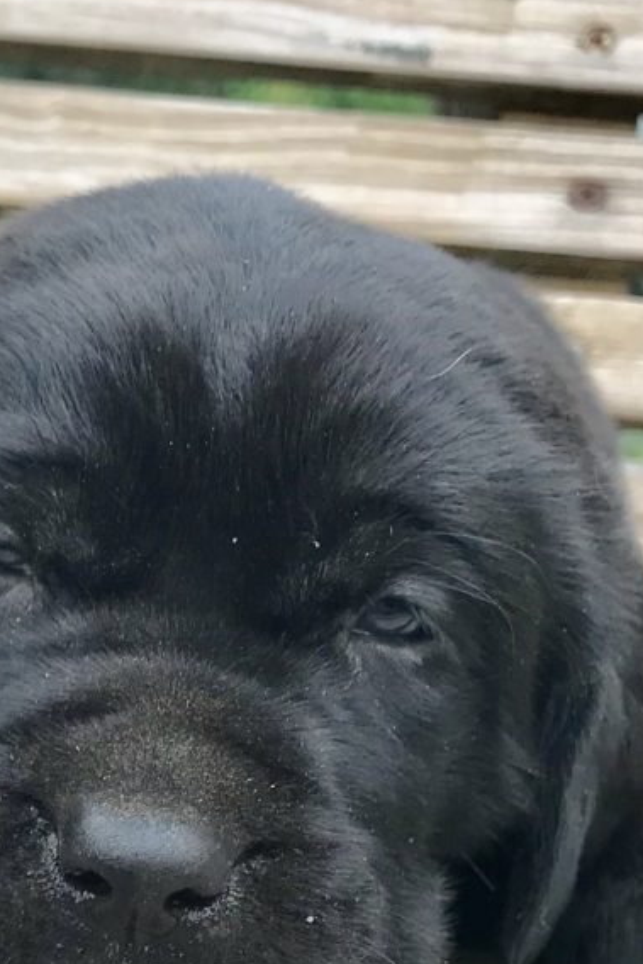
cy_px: 767
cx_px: -302
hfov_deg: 15.5
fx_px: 2195
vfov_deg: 24.4
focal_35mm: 82
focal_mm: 3.99
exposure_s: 1/431
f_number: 1.8
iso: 20
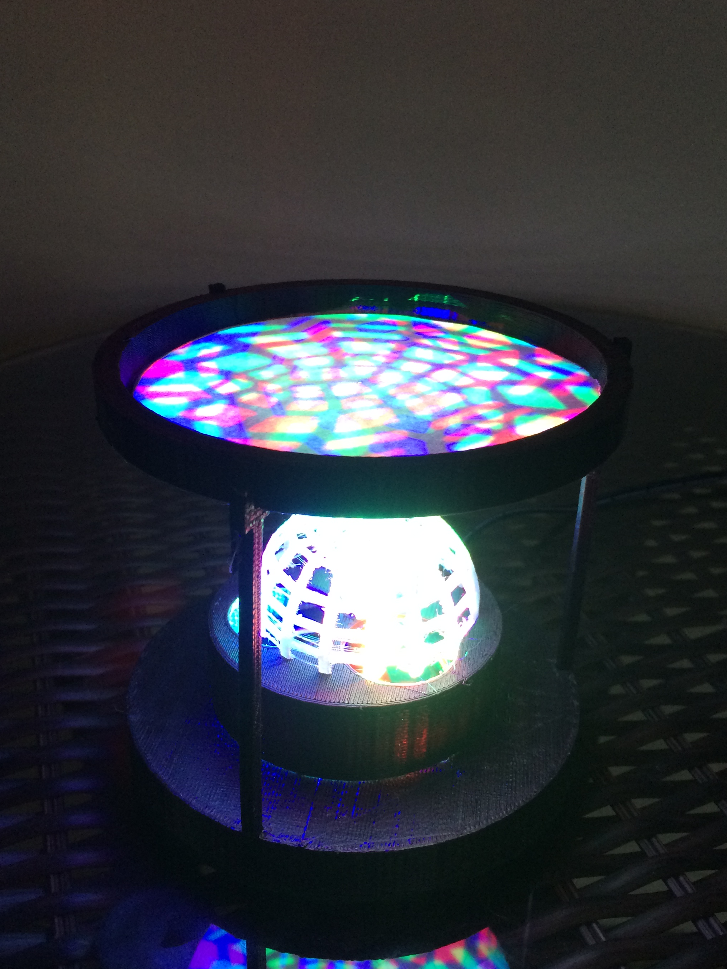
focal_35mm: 35
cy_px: 483
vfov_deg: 52.6
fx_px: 980
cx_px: 364
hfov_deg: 40.7
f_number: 2.2
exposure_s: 1/30
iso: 64
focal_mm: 4.15
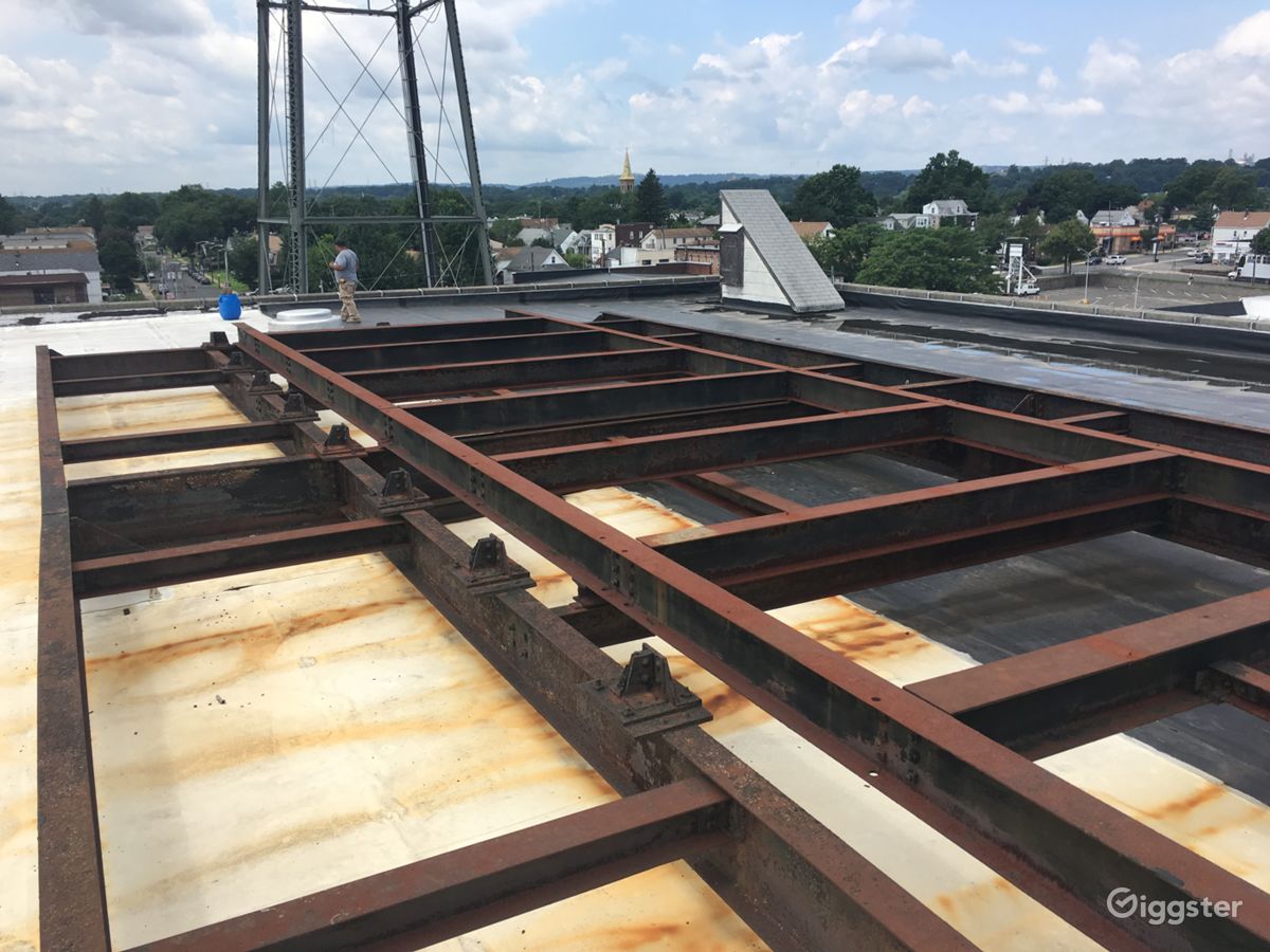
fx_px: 1064
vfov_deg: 48.2
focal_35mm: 29
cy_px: 476
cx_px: 635
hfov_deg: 61.7
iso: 25
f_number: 2.2
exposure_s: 1/1221
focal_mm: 4.15
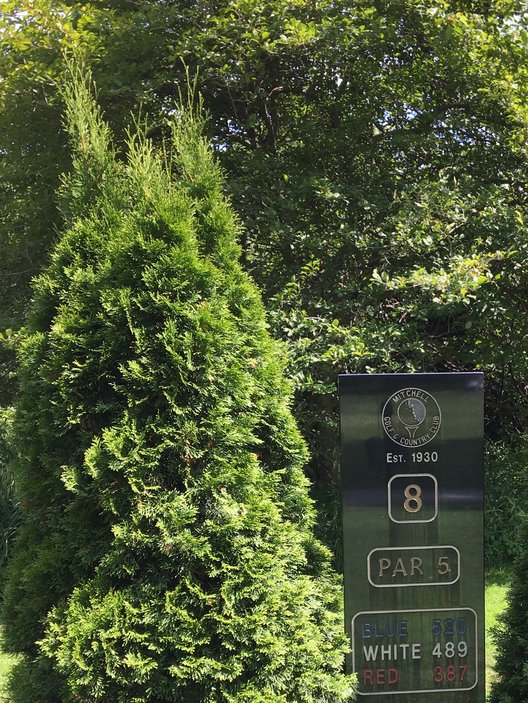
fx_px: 996
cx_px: 413
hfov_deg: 29.1
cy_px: 513
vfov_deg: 38.1
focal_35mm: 49
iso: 25
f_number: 2.2
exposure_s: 1/437
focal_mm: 4.15
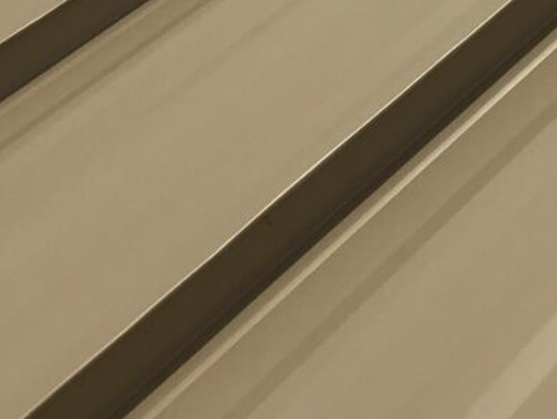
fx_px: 1788
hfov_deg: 17.7
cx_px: 286
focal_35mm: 111
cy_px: -295
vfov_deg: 12.4
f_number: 1.8
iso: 25
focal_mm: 3.99
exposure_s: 1/6944
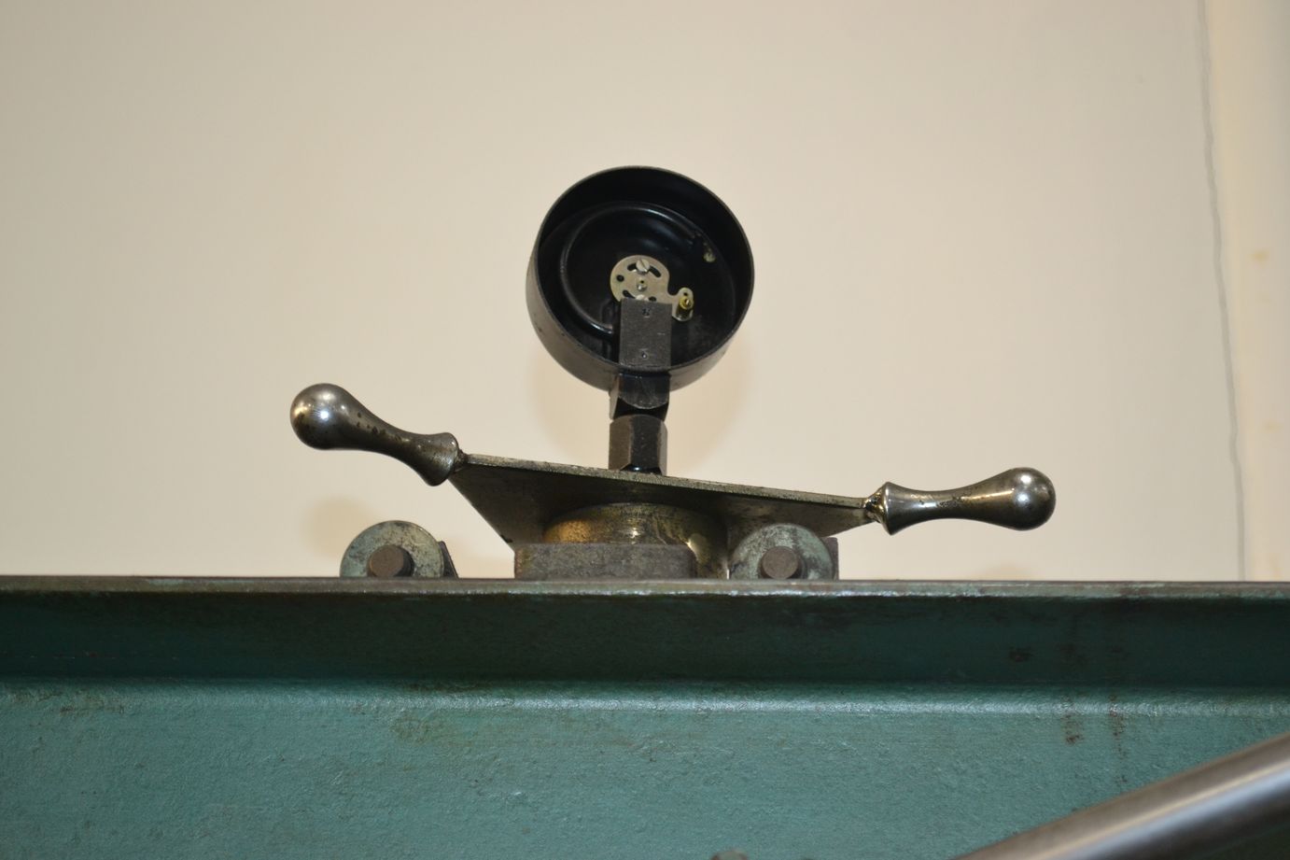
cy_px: 430
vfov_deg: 20.2
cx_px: 645
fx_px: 2418
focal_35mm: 68
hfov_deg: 29.9
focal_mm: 45
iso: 800
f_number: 5.3
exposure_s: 1/60
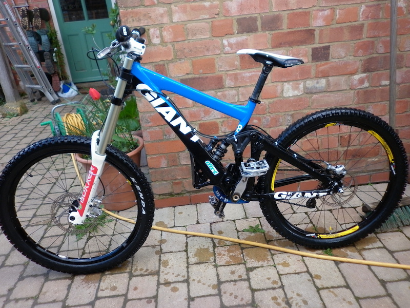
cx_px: 205
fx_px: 332
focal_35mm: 28
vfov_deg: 49.7
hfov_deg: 63.4
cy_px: 154
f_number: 2.8
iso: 80
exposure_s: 1/80
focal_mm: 5
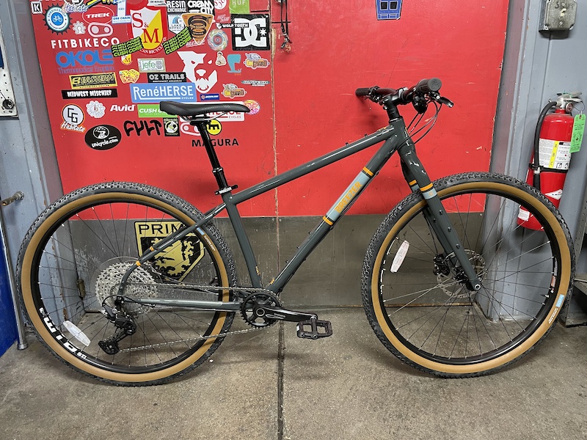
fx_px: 441
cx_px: 294
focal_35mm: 26
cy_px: 220
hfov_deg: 67.3
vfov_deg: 53.1
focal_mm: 4.2
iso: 250
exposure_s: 1/60
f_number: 1.6
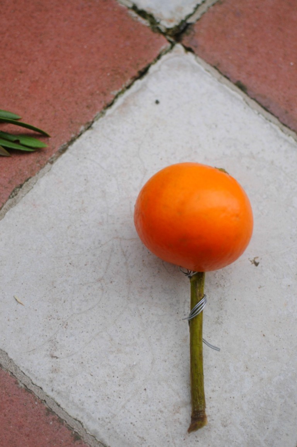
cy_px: 224
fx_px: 651
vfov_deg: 37.9
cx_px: 148
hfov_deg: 25.7
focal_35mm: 52
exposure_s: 1/1600
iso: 640
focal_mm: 35
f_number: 2.5
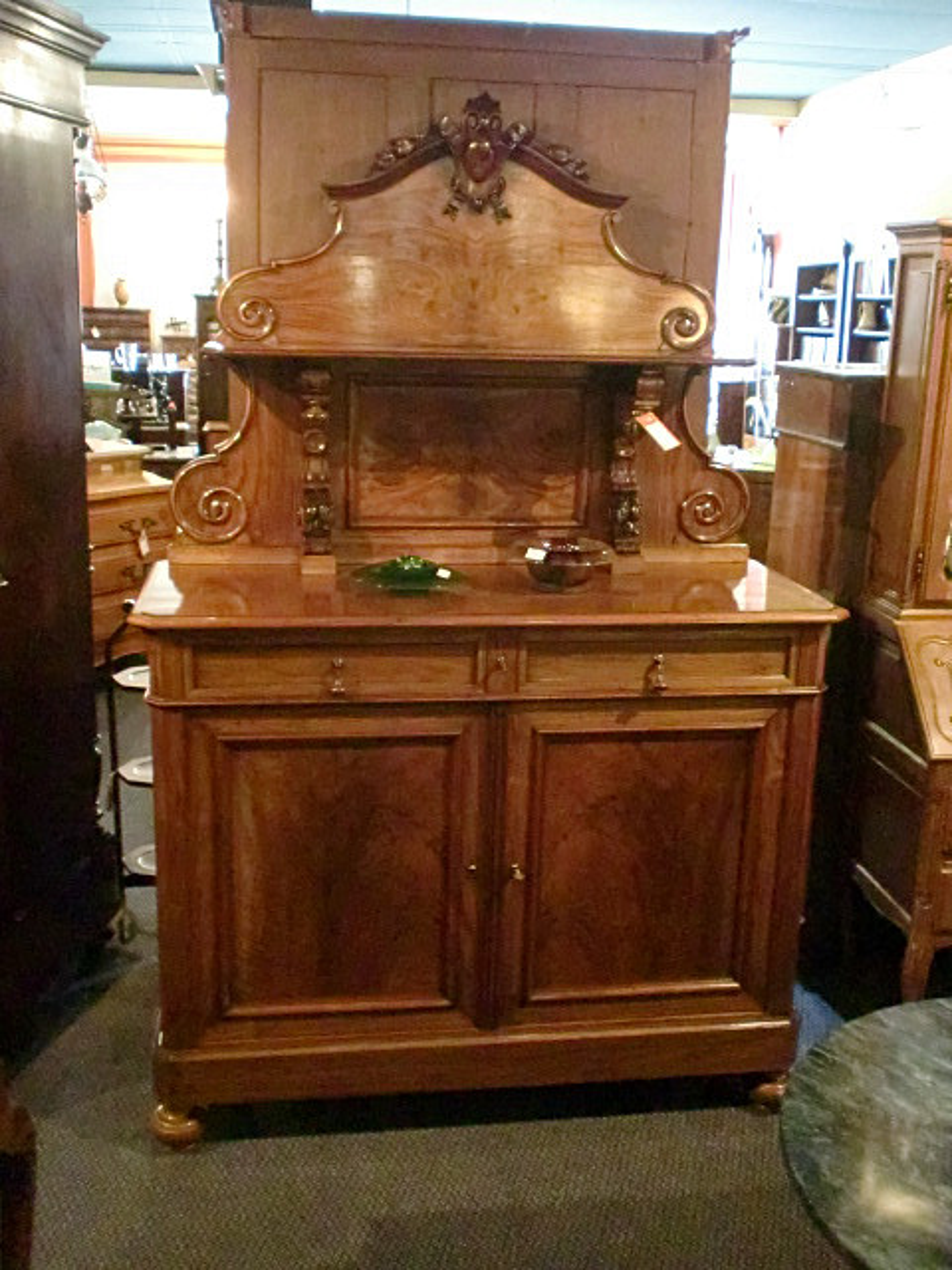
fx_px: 1283
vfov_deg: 52.6
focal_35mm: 35
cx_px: 476
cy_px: 635
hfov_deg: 40.7
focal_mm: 6.3
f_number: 3.1
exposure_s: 1/25
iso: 1600
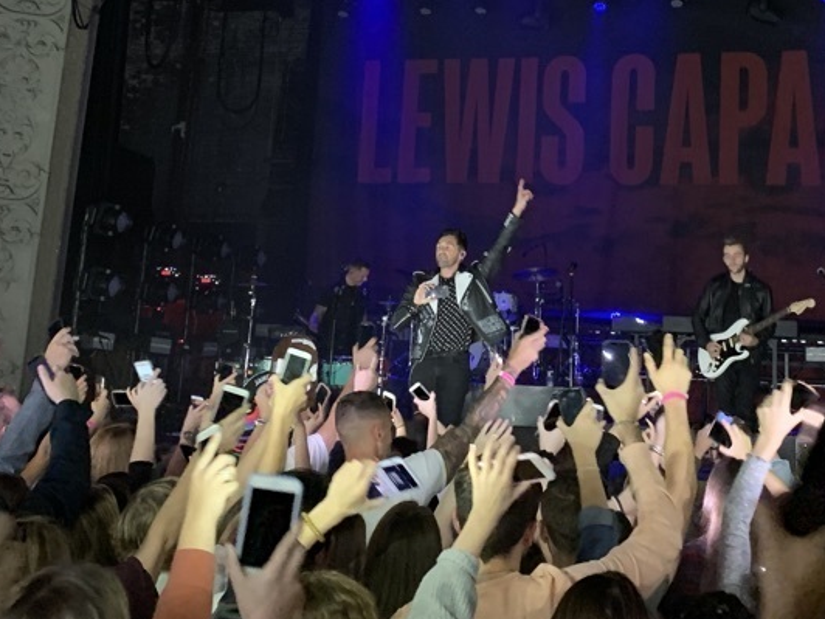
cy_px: 133
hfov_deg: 38.1
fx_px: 1192
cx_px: 487
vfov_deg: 28.5
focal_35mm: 50
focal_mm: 4.25
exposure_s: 1/25
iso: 320
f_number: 1.8
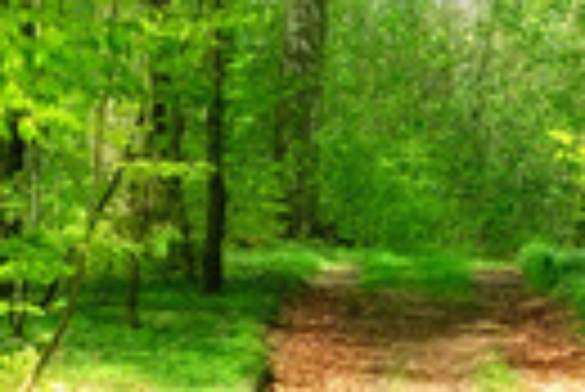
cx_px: 351
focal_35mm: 240
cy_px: 304
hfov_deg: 8.6
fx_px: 3904
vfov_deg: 5.7
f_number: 4.5
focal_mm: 35
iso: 320
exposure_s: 1/320
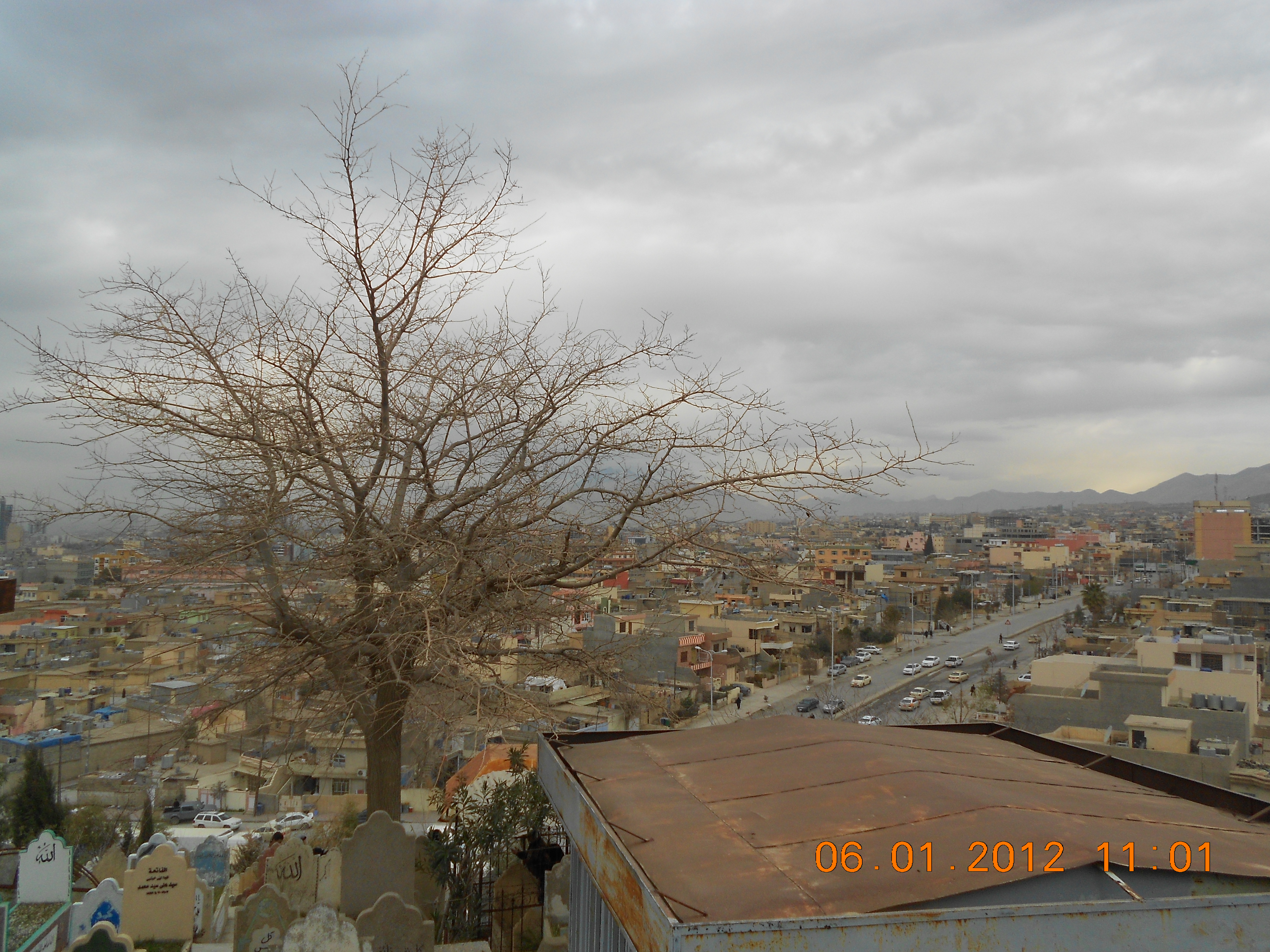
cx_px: 635
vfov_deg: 48.2
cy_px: 476
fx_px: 1064
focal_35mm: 29
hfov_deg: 61.7
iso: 80
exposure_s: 1/640
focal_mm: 5.1
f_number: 3.4
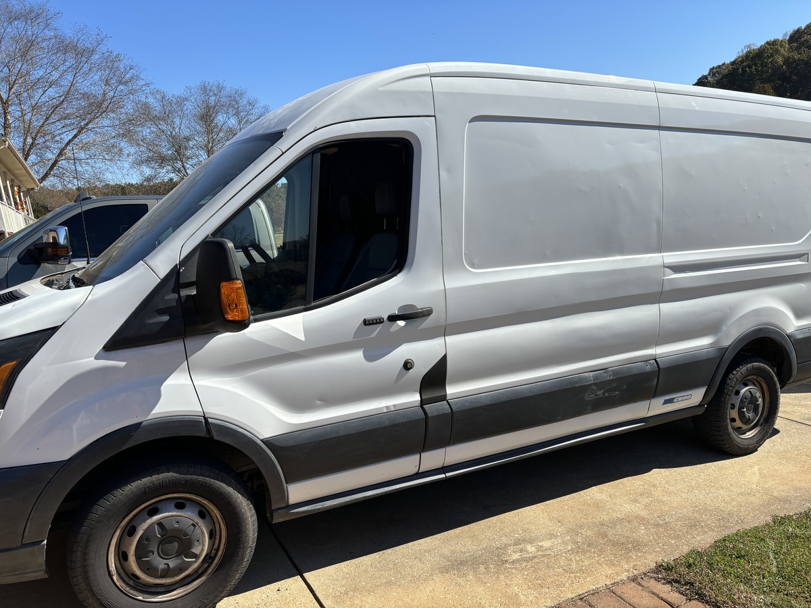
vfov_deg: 53.1
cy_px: 304
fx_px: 609
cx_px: 406
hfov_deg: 67.3
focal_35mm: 26
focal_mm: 5.96
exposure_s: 1/3534
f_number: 1.6
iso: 50
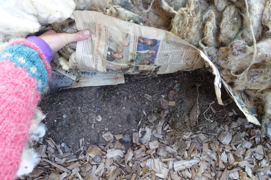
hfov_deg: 73.8
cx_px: 136
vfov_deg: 53.1
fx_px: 181
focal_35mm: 24
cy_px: 90
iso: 125
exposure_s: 1/30
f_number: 2.8
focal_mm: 8.8
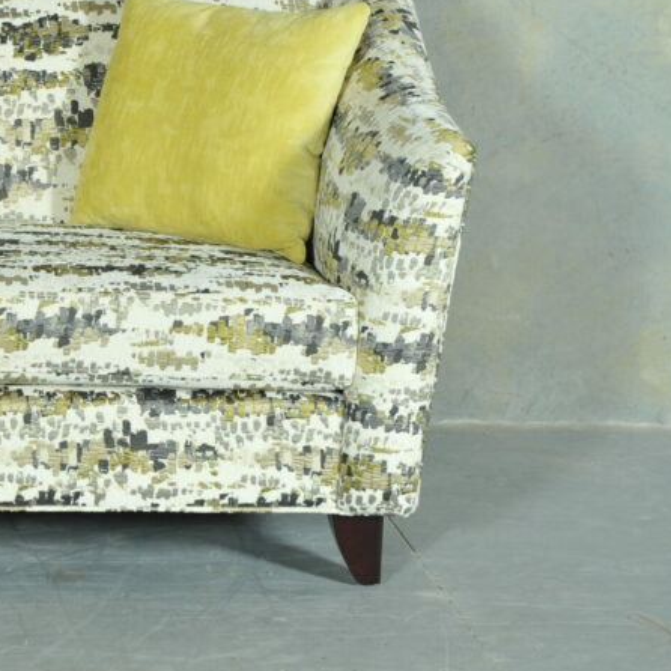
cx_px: -213
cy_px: 200
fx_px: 3114
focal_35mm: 142
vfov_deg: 12.3
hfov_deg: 11.9
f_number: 6.3
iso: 320
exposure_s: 1/80
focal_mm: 62
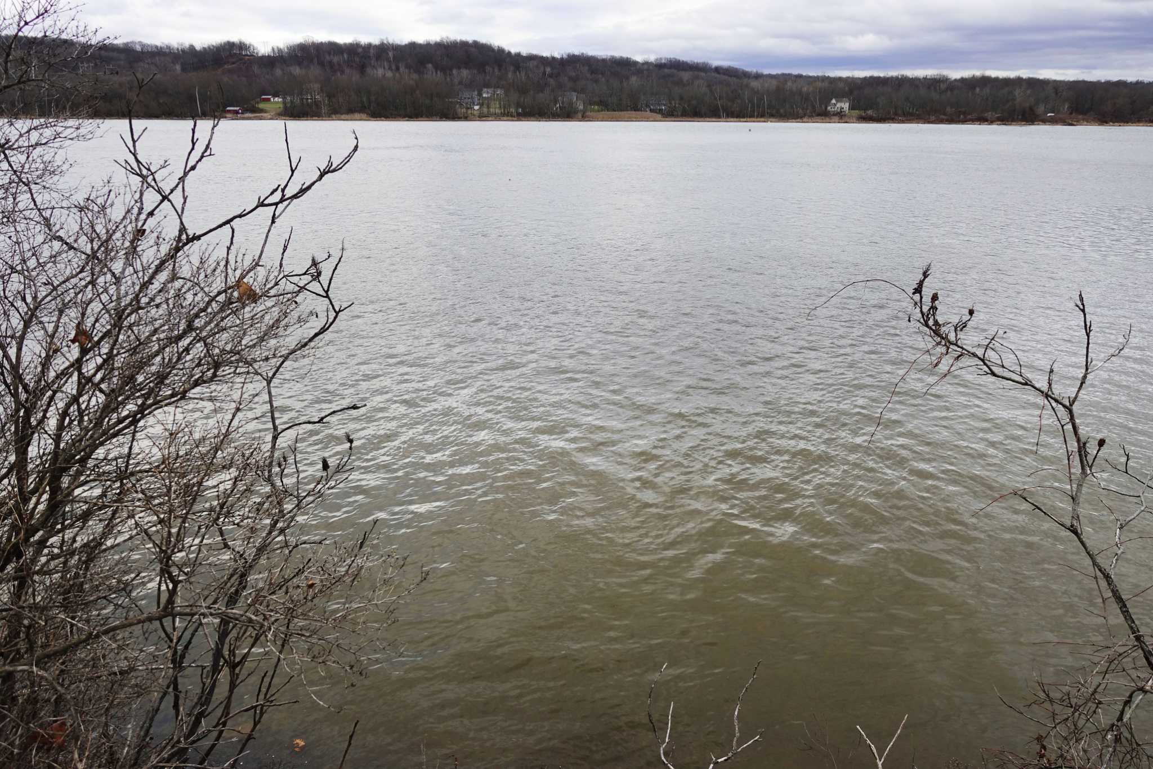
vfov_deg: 53.1
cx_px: 576
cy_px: 384
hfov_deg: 73.7
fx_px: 769
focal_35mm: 24
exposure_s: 1/80
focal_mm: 8.8
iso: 125
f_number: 4.5
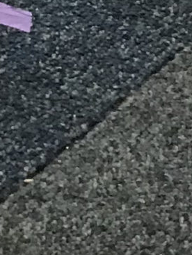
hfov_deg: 6.1
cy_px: -570
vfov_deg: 7.7
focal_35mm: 216
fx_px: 1595
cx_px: -467
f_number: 2.4
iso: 80
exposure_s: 1/33
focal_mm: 3.3
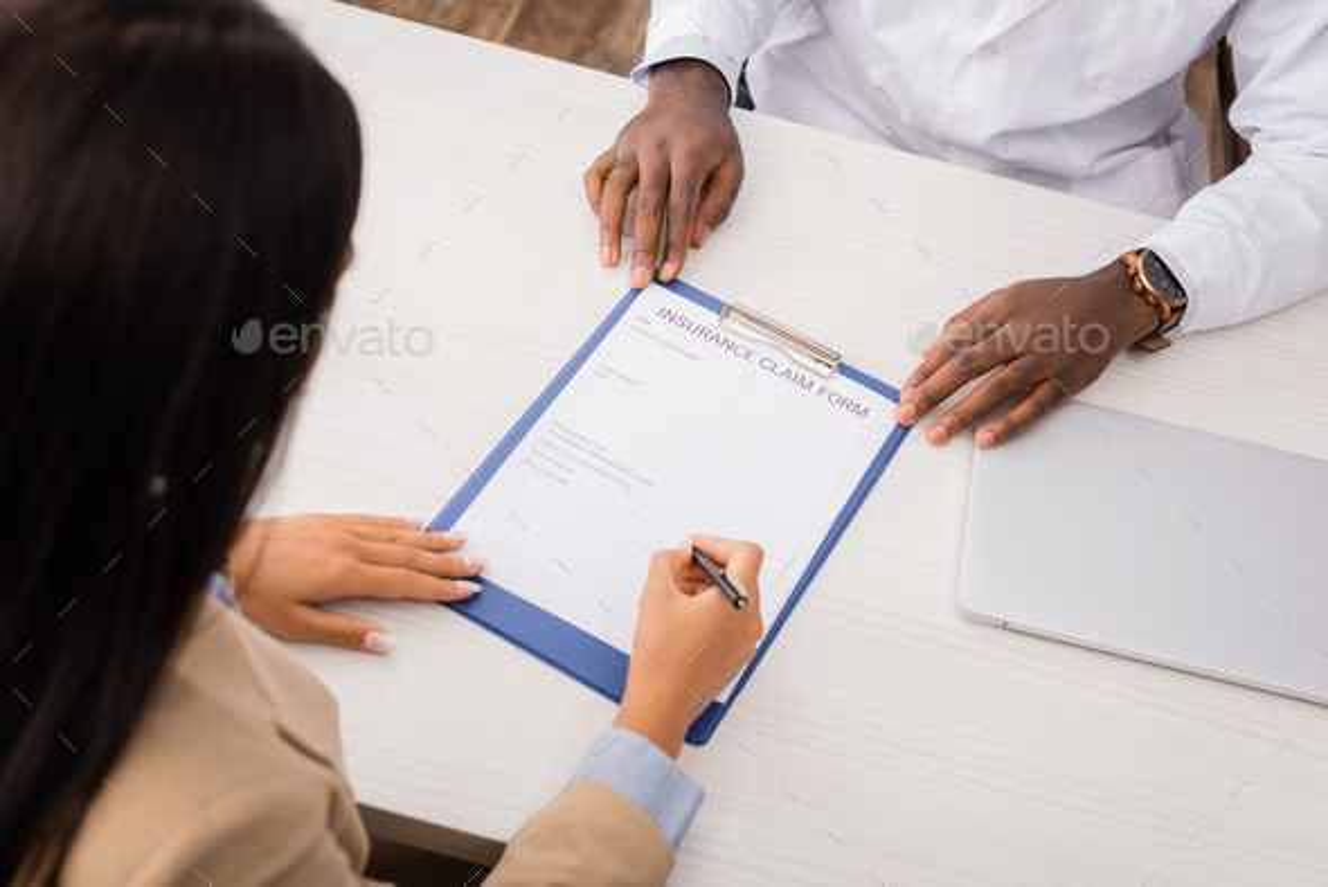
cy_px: 444
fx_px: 1845
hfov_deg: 39.6
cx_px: 664
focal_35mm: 50
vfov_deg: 27.0
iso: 200
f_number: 4.5
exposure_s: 1/200
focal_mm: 50
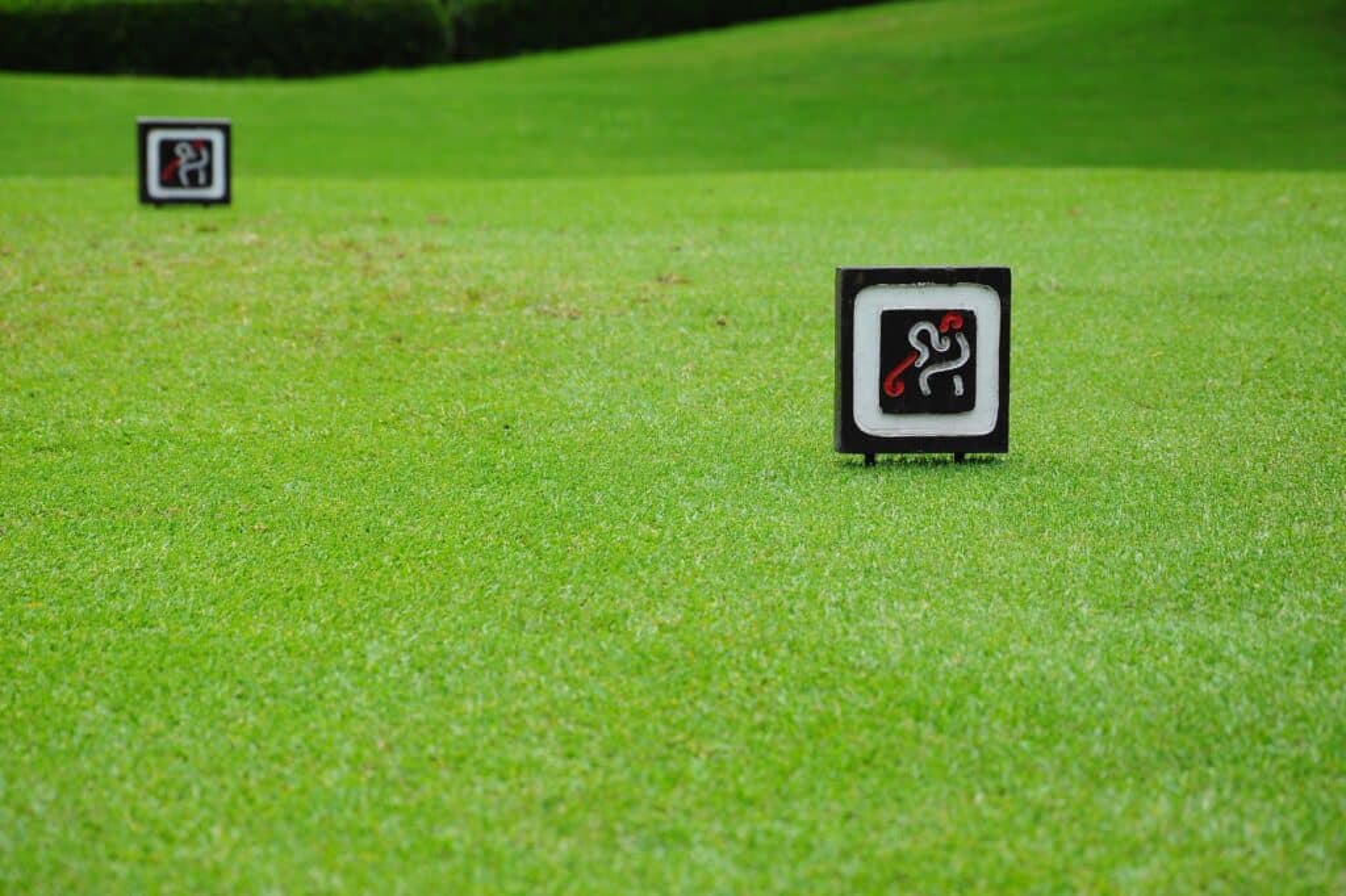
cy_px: 448
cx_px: 673
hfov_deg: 15.2
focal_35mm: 135
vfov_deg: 10.2
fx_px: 5046
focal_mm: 90
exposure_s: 1/400
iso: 200
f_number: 8
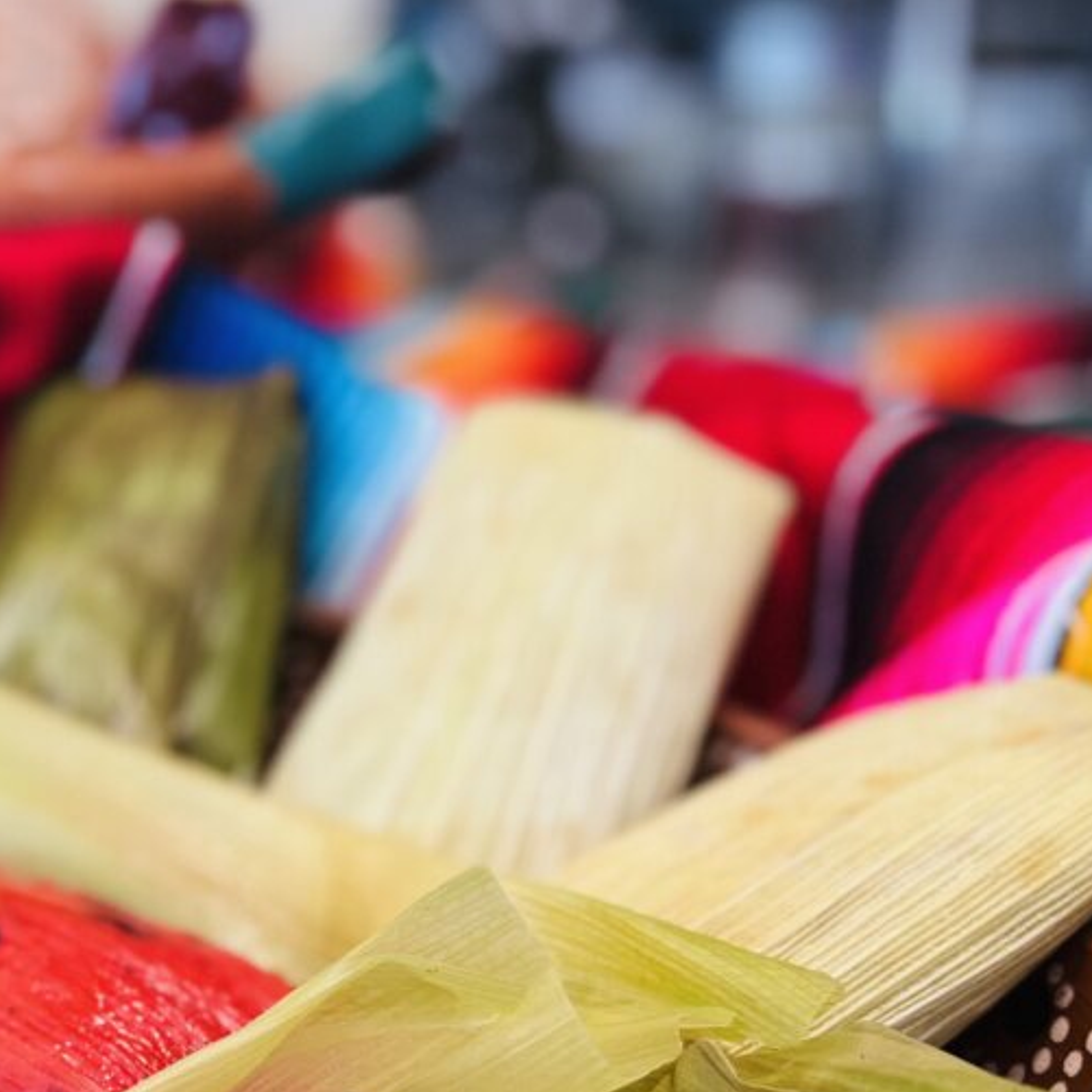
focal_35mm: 55
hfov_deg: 28.1
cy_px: 907
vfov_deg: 30.2
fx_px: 1963
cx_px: -129
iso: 125
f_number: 1.5
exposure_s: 1/60
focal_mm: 5.7
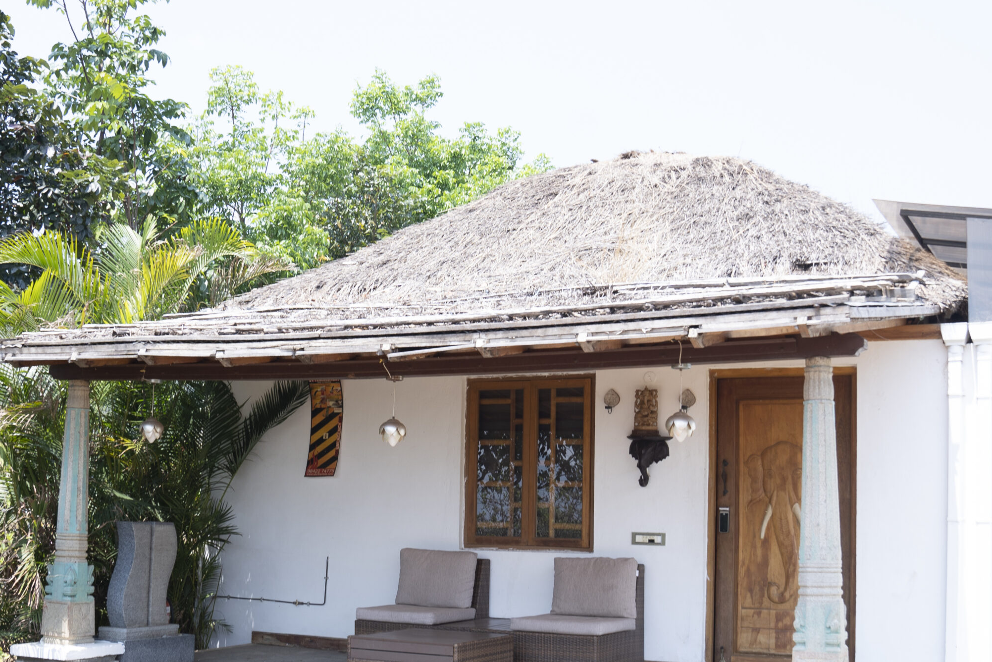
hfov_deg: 42.7
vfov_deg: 29.2
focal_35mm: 46
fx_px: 1268
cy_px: 389
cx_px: 521
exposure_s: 1/160
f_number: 4.5
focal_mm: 24
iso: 100
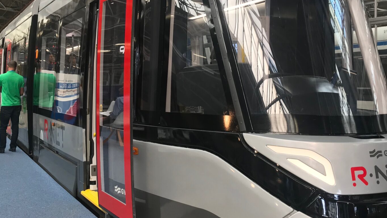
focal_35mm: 46
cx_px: 200
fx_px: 472
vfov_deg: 25.9
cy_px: 84
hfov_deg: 44.6
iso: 40
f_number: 1.8
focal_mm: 3.99
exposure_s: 1/100
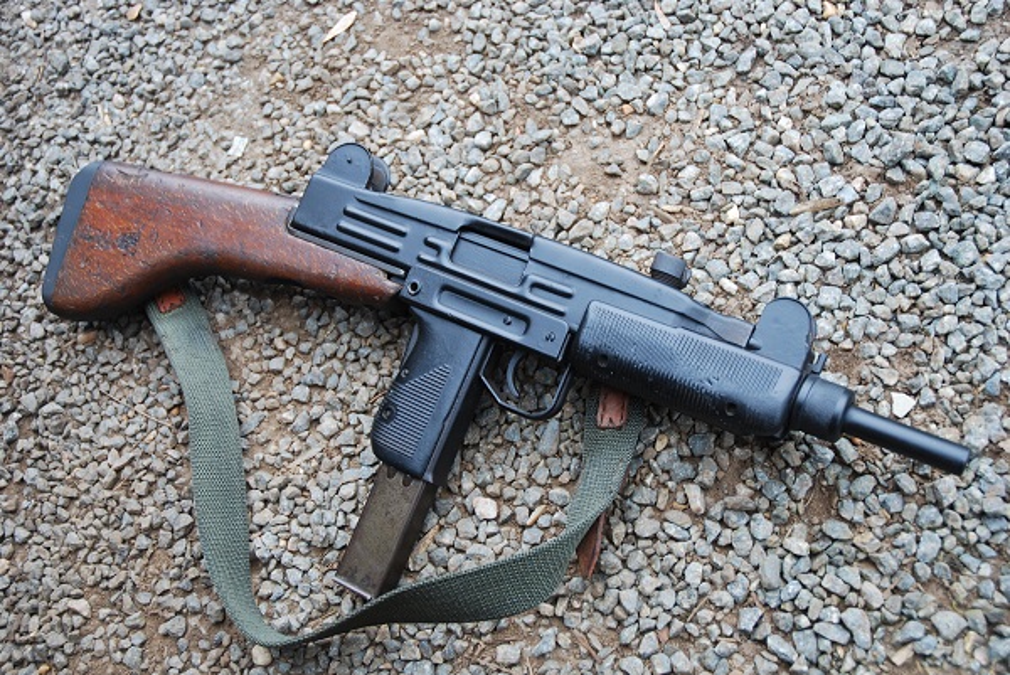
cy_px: 338
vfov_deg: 33.1
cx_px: 505
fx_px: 1137
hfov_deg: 47.9
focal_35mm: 40
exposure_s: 1/80
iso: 200
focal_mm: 27
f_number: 4.5
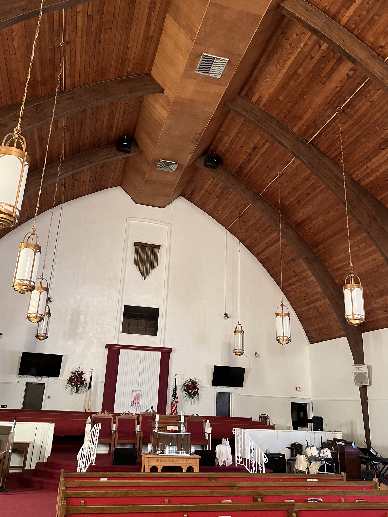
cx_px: 194
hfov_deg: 53.0
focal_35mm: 26
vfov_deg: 67.3
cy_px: 258
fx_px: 389
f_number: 1.5
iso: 500
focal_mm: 5.7
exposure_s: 1/60
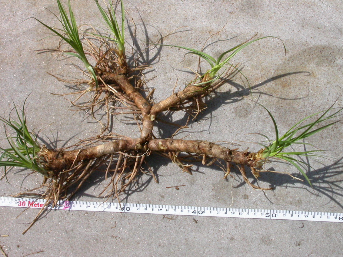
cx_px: 179
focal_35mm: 69
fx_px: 684
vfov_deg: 21.3
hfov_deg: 28.2
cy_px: 112
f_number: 8.9
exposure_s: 1/386
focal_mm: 12.7
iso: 100
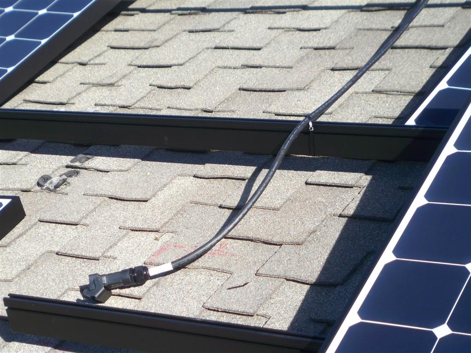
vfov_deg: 15.7
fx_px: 1279
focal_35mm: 94
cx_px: 236
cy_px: 176
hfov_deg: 20.9
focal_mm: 15.4
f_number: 4.3
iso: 50
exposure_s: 1/200
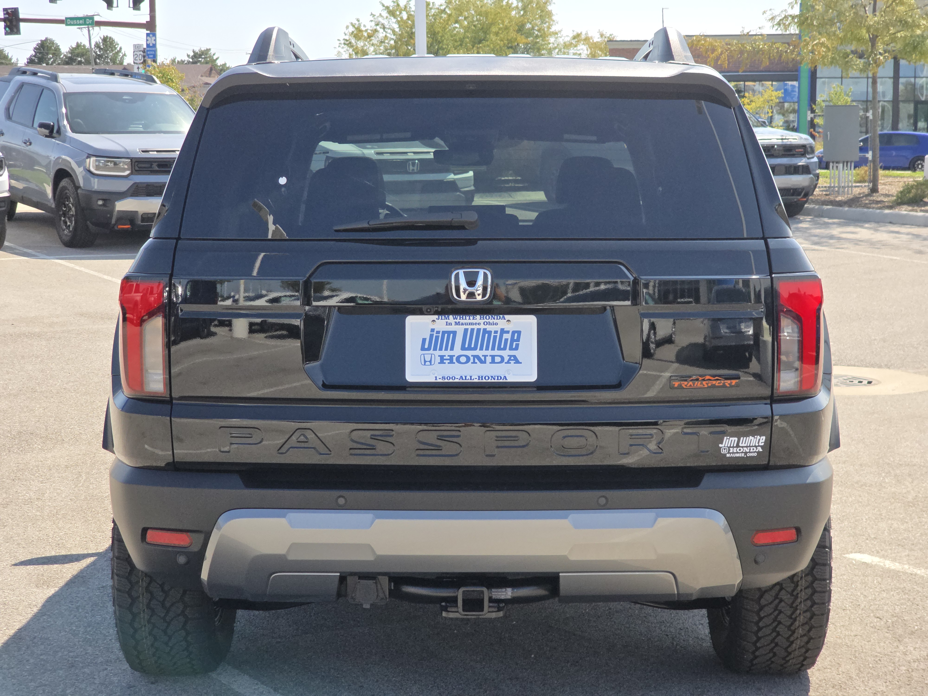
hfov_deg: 28.2
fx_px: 1850
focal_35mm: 69
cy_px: 348
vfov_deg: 21.3
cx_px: 464
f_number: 2.4
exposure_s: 1/1108
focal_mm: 7.9
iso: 50
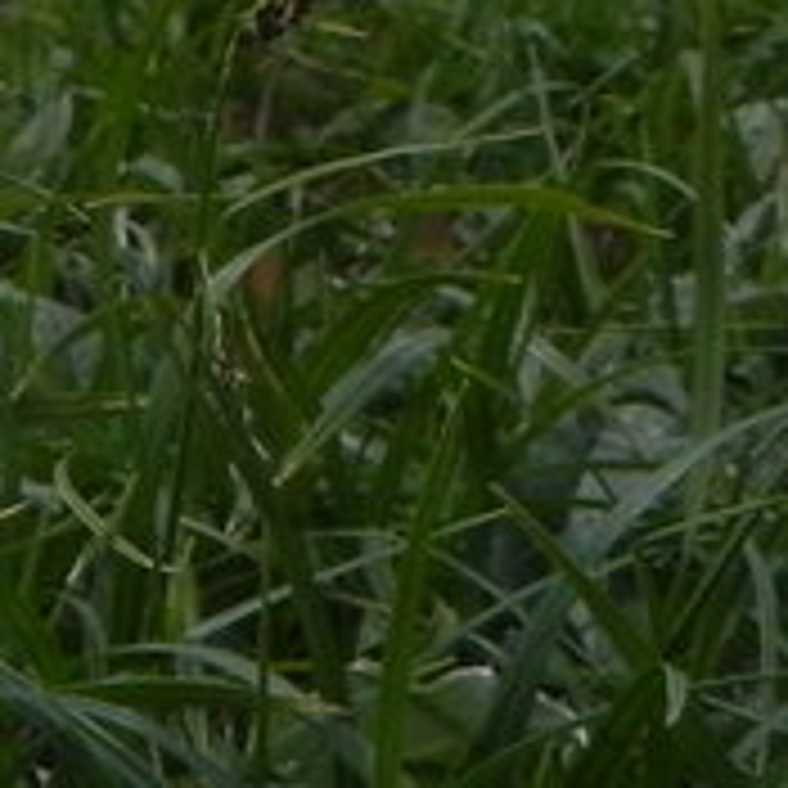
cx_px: -1081
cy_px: -257
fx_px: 5460
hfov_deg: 7.7
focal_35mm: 212
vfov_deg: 8.1
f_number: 5
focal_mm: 7.3
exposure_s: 1/2000
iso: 160
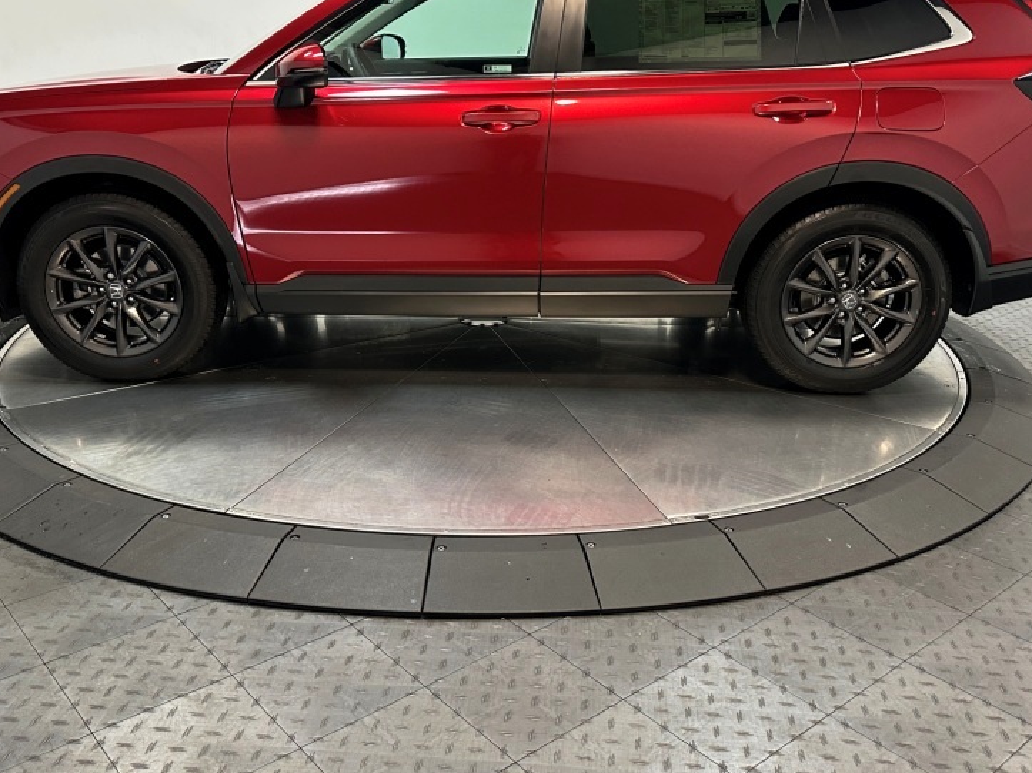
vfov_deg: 41.7
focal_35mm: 34
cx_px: 502
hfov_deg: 54.0
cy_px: 331
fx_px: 1013
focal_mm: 6.86
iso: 400
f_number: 1.78
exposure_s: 1/60
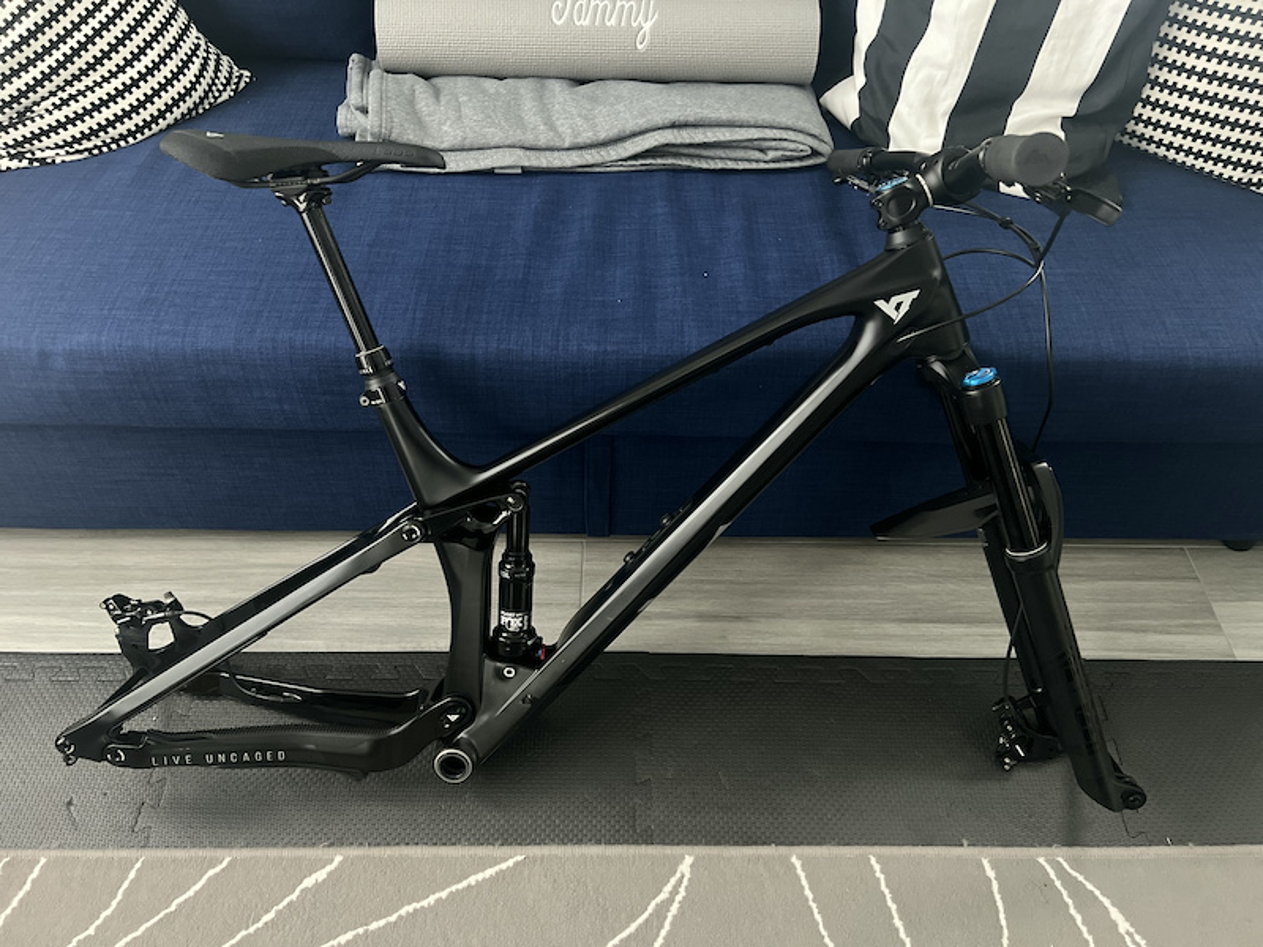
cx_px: 632
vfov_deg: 53.1
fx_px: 949
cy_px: 474
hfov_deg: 67.3
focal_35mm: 26
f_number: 1.5
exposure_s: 1/31
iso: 640
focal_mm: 5.7
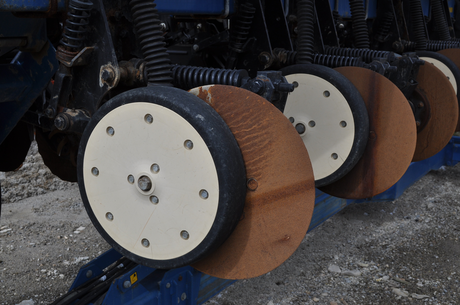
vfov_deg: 28.0
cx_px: 230
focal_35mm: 48
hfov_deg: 41.2
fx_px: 613
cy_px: 152
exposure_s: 1/400
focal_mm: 32
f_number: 10
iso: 200
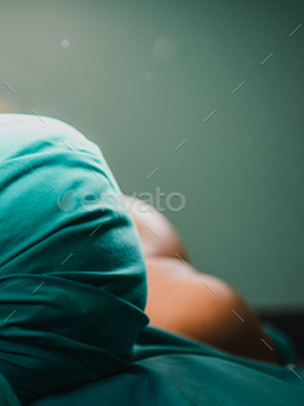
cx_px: -97
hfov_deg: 19.3
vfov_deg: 27.6
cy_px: 269
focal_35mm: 70
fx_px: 820
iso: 640
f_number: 2.5
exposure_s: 1/1000
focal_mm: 35
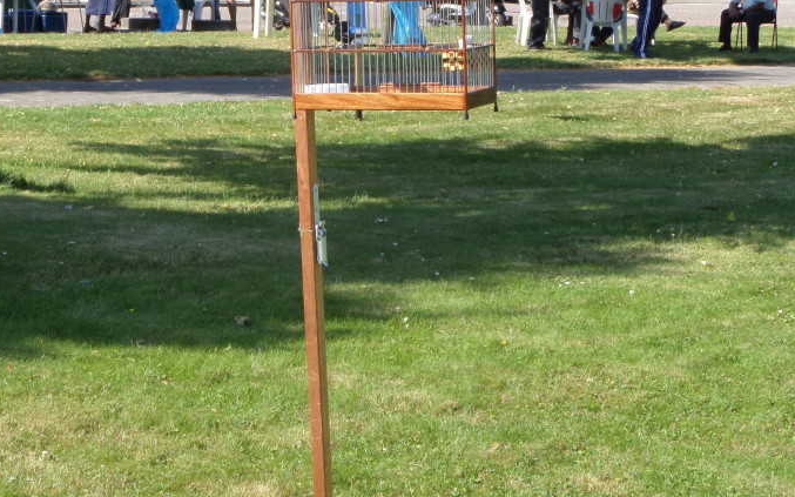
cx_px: 195
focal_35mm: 117
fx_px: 2535
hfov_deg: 17.7
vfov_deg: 11.2
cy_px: 149
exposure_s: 1/250
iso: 80
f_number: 4.2
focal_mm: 11.9
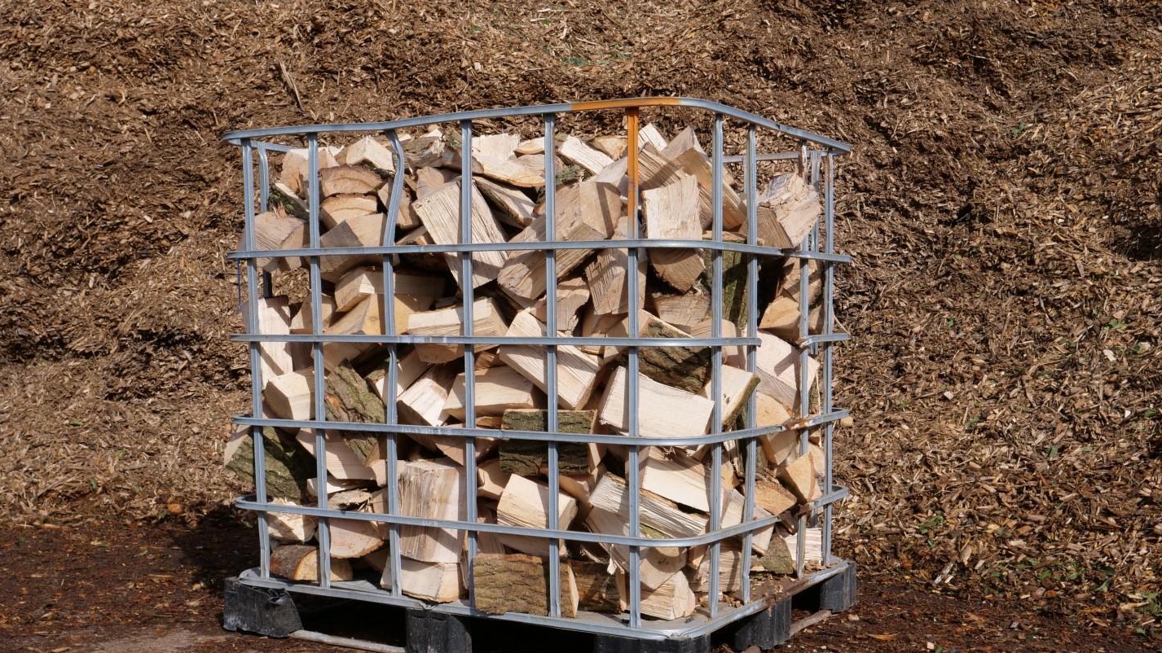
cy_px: 390
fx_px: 1356
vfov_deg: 27.0
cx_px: 582
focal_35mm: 44
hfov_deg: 46.4
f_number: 8
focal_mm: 20
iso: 200
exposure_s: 1/500
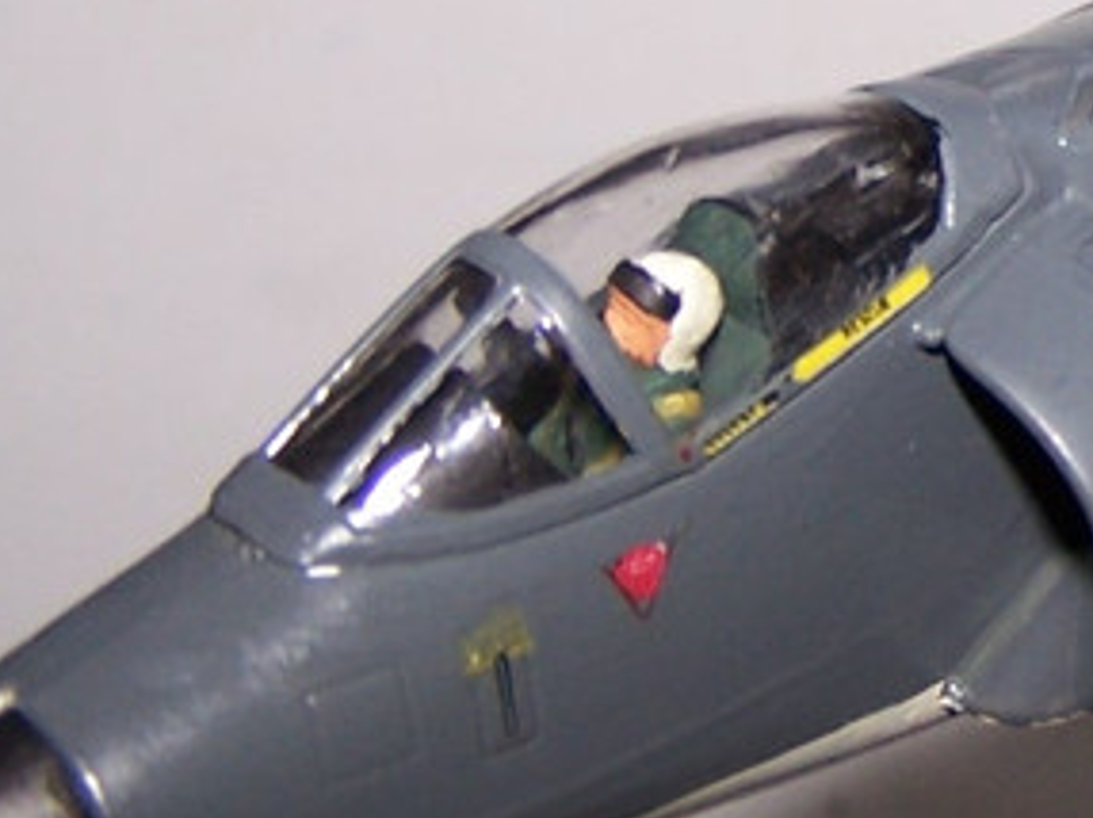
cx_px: 1404
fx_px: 4480
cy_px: 218
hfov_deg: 13.4
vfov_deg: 10.4
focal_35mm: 142
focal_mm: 6.3
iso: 80
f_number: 2.8
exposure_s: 1/60
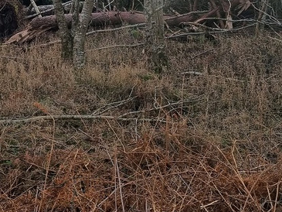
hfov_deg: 25.3
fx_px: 619
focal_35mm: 76
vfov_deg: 17.7
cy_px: -91
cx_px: 63
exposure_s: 1/402
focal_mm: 5.4
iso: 50
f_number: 1.8
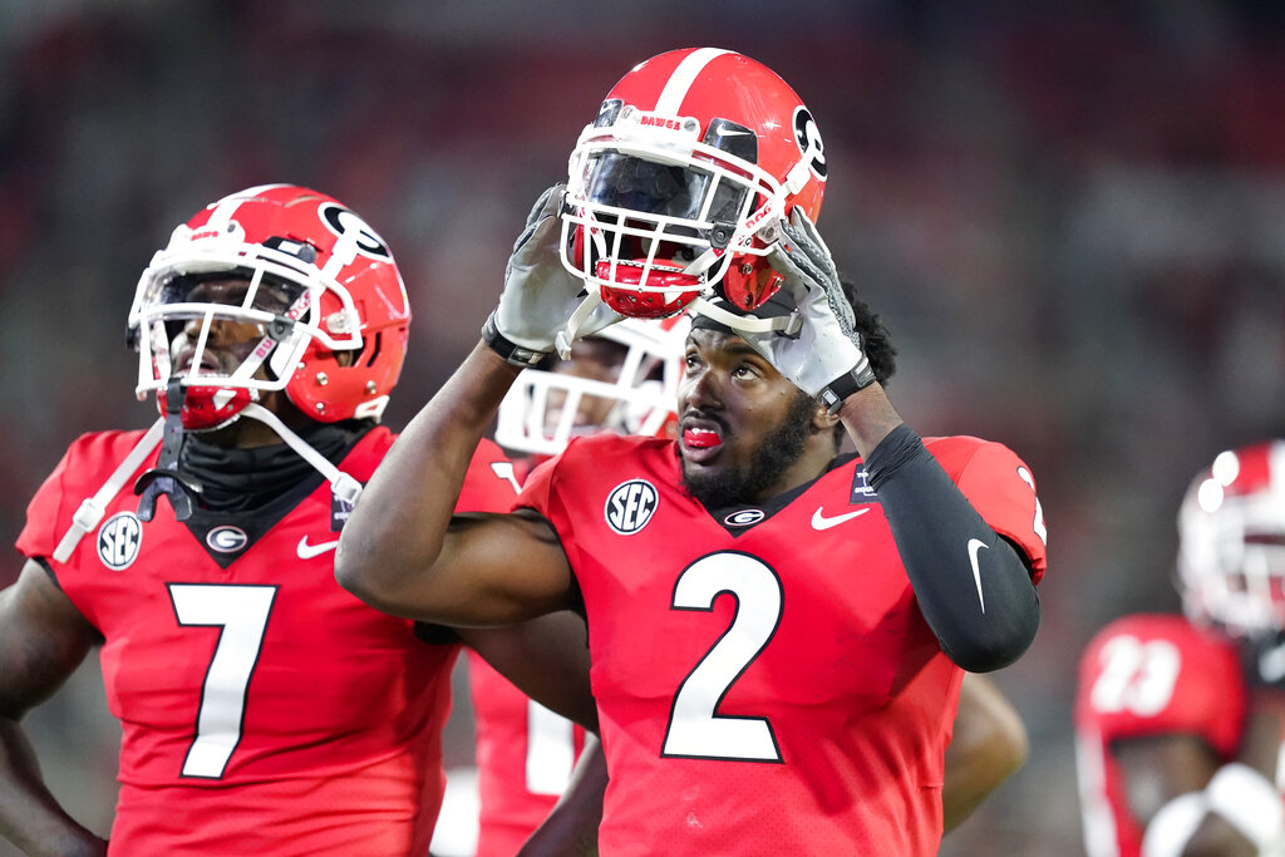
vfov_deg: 3.4
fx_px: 14279
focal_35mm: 400
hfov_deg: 5.2
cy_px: 428
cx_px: 642
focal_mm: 400
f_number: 3.2
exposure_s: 1/1250
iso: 10000
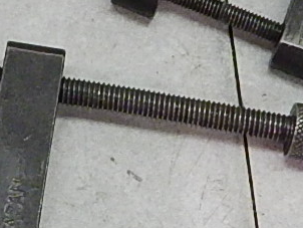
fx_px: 1516
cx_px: -34
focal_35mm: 173
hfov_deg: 11.3
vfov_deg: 8.6
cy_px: 132
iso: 125
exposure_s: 1/40
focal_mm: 4
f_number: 3
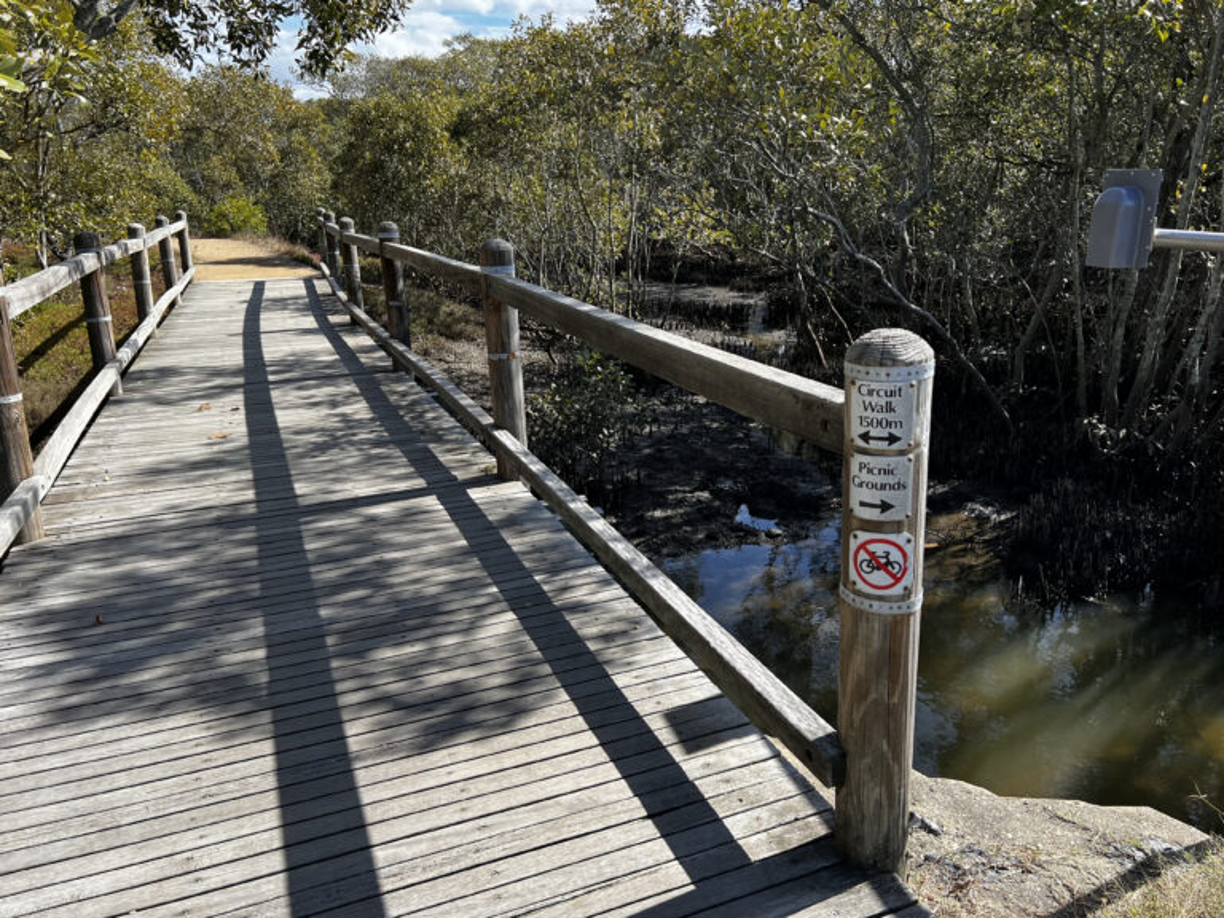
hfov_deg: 67.3
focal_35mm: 26
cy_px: 459
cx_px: 612
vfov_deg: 53.1
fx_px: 919
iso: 50
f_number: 1.5
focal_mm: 5.7
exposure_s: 1/1395
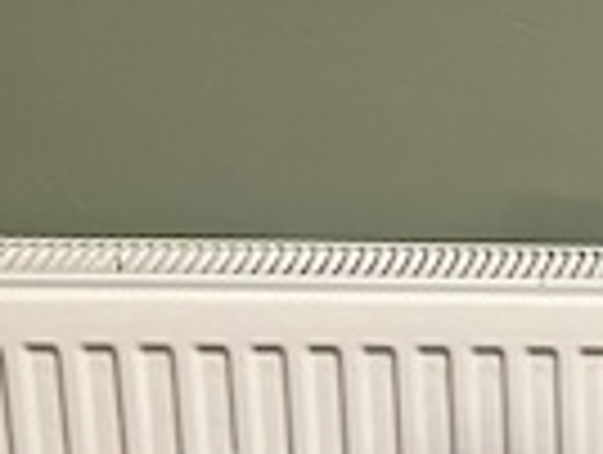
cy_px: 647
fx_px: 2705
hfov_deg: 11.5
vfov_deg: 9.4
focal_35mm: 155
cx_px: 1184
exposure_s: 1/33
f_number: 1.5
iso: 400
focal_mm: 5.7
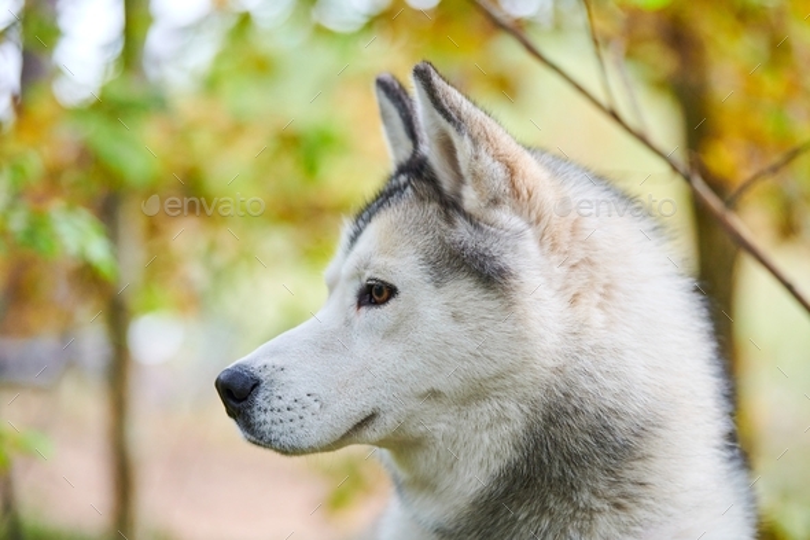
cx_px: 405
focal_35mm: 110
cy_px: 270
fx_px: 2474
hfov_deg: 18.6
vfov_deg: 12.4
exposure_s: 1/1250
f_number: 3.2
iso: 800
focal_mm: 110
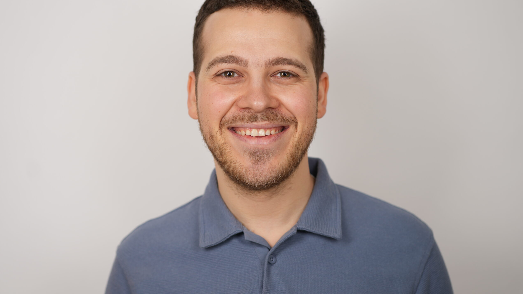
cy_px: 148
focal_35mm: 90
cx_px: 260
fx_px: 1248
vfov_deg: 13.4
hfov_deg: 23.7
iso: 100
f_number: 2.8
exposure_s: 1/200
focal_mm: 85
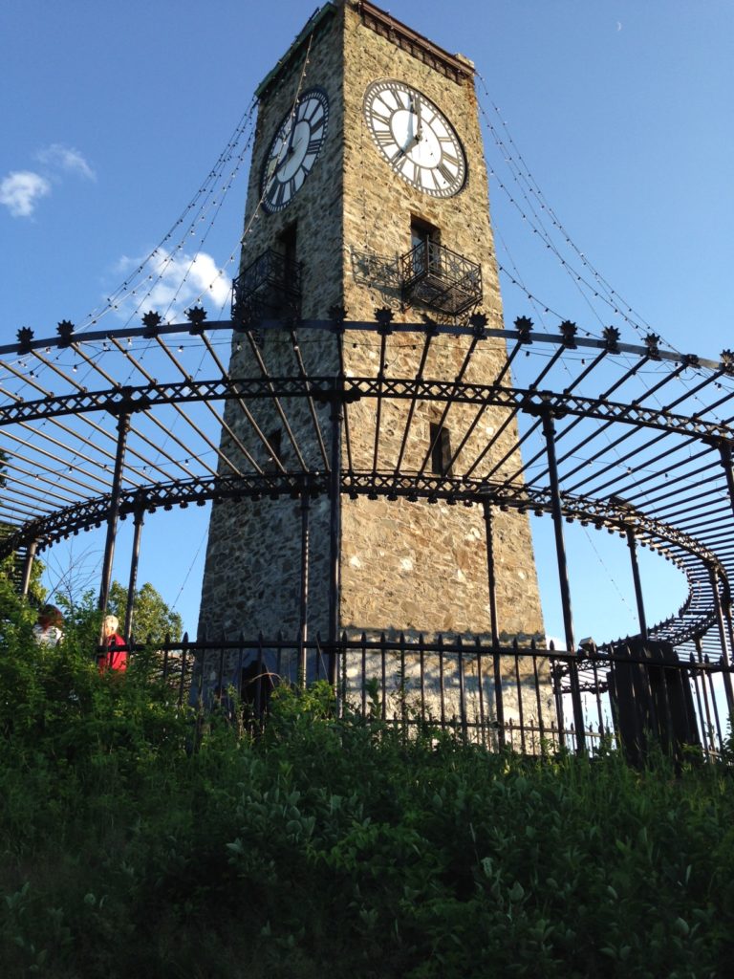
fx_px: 933
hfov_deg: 42.9
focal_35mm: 33
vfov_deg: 55.4
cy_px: 490
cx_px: 367
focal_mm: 4.12
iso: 50
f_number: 2.4
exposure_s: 1/531
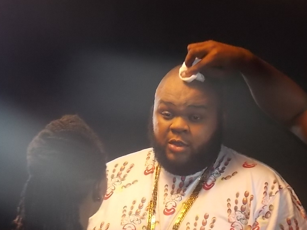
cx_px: 214
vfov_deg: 8.2
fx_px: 1596
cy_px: 194
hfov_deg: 11.0
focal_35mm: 180
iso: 250
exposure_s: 1/60
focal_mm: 15.3
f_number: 4.4
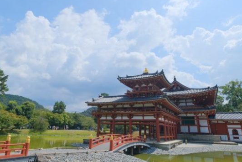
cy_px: 68
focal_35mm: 22
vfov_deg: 57.1
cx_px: 119
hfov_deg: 78.5
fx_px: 148
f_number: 4
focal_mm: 10
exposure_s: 1/3500
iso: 640
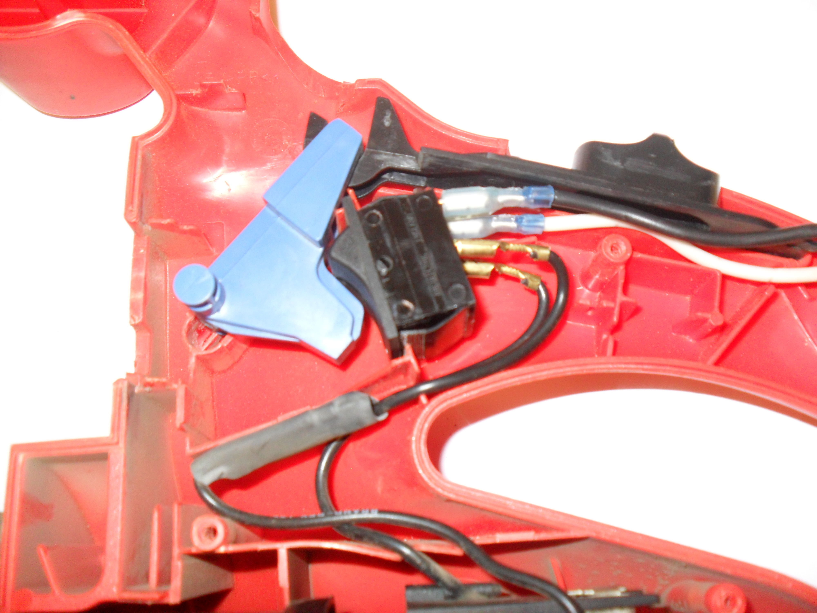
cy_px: 306
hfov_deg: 52.6
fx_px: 826
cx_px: 408
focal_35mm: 35
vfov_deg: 40.7
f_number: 3
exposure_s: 1/45
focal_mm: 6.3
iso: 200
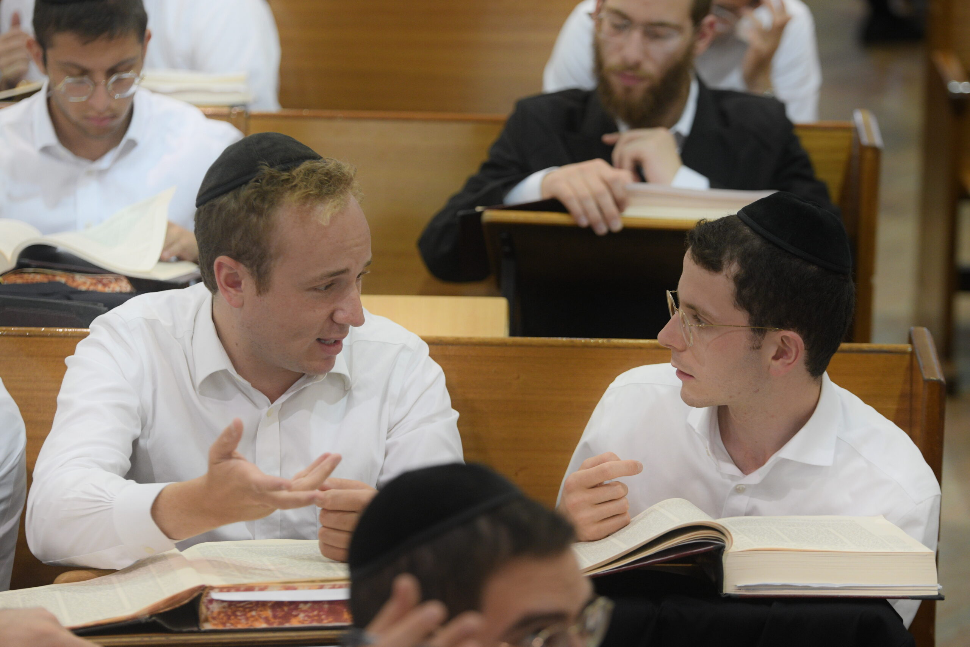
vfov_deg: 10.2
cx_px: 485
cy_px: 324
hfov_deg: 15.3
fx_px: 3610
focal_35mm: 134
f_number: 3.5
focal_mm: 112
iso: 1600
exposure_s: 1/500
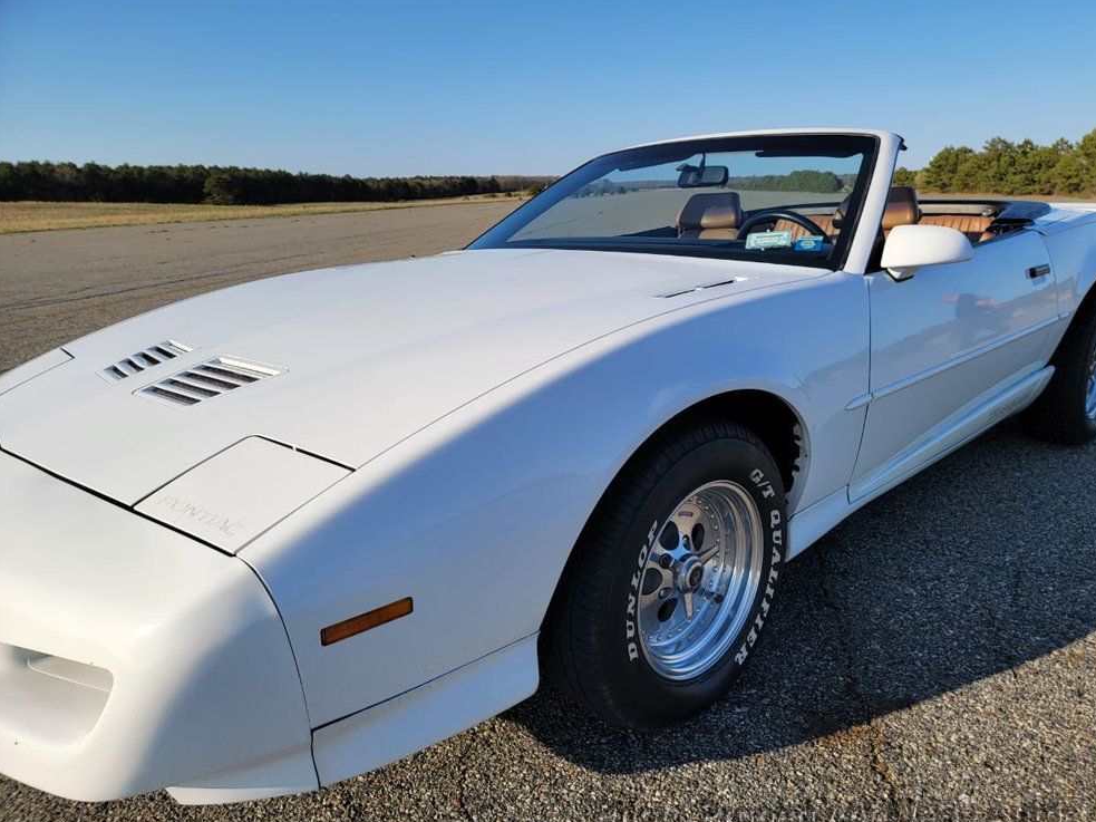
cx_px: 568
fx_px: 791
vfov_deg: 54.9
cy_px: 424
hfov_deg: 69.4
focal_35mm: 25
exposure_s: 1/931
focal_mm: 6.7
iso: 16
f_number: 1.8
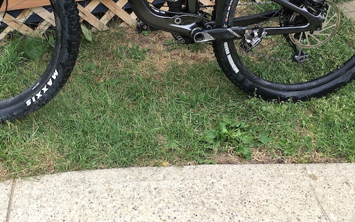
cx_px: 144
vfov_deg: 26.2
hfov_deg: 41.7
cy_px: 35
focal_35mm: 48
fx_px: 464
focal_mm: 4.15
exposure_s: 1/120
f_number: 2.2
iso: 25
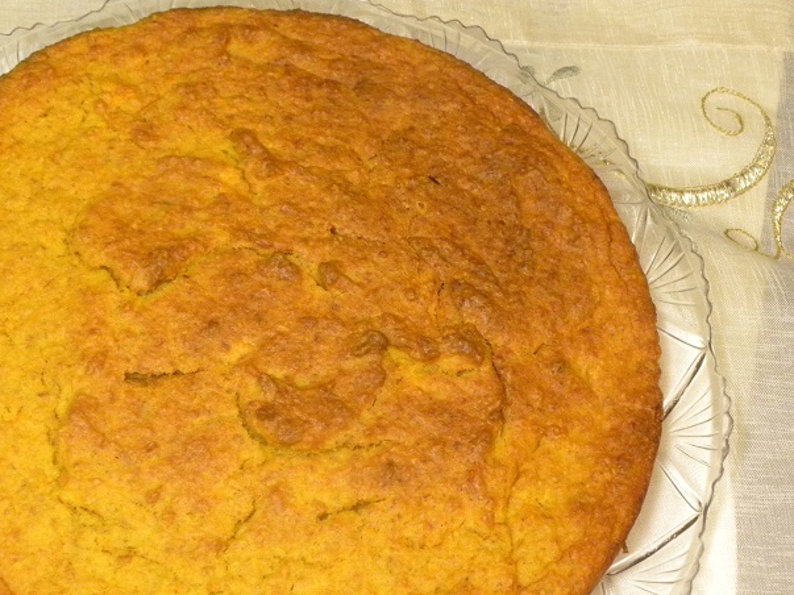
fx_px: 1582
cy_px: 378
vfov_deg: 21.3
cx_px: 308
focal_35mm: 69
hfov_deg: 28.1
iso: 400
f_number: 3.5
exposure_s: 1/20.8
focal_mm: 9.2
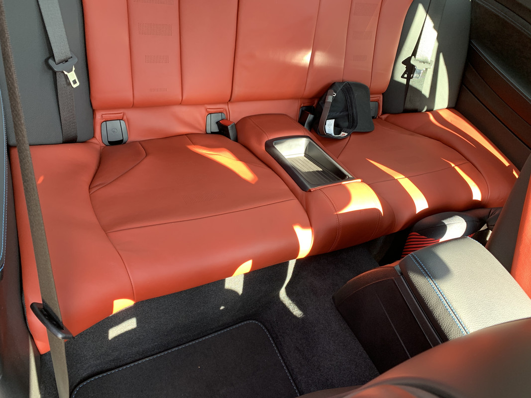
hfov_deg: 67.3
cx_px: 266
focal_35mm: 26
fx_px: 399
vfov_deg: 53.1
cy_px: 199
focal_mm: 4.25
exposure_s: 1/71
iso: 100
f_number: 1.8
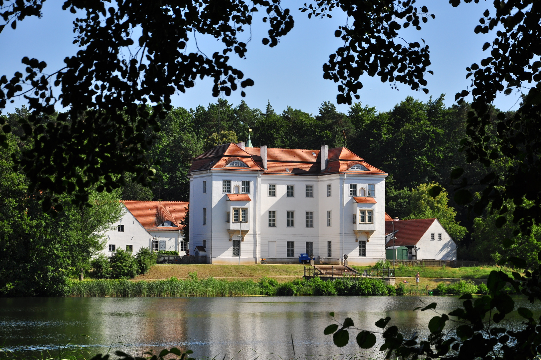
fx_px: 1576
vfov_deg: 13.0
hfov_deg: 19.5
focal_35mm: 105
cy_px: 180
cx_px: 270
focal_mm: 70
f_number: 6.7
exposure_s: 1/750
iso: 200
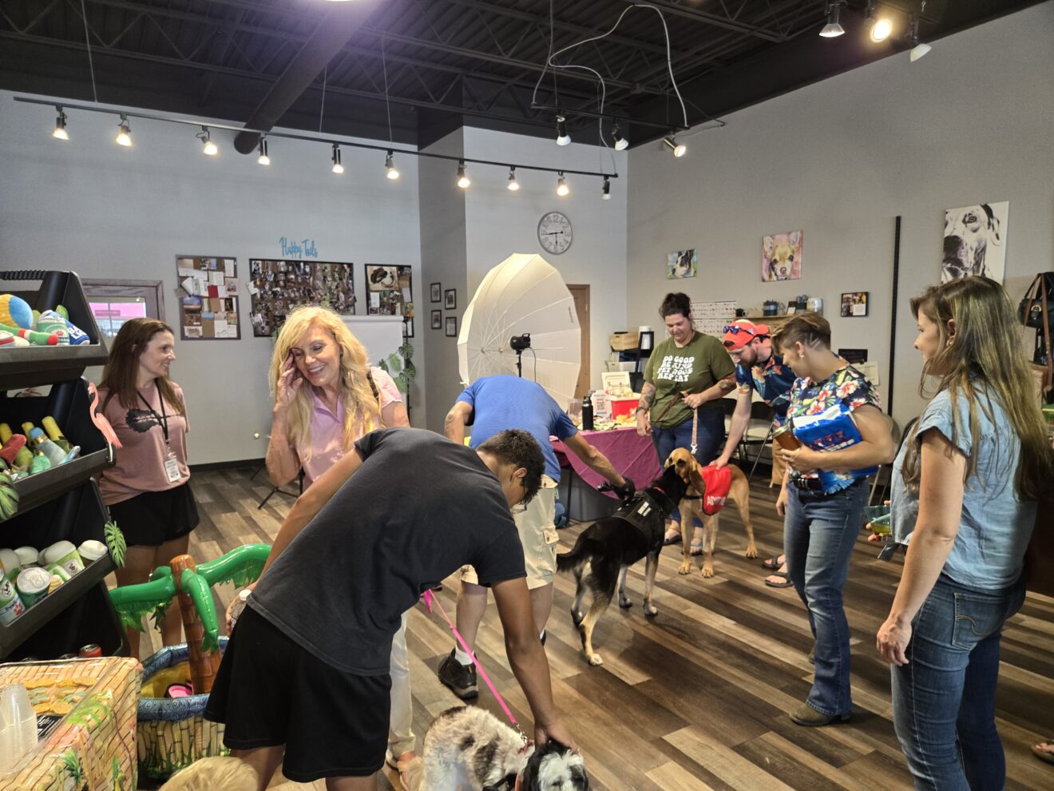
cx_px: 527
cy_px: 396
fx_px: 700
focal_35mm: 23
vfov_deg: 58.9
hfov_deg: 73.9
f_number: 1.8
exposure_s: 1/120
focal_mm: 5.4
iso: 250
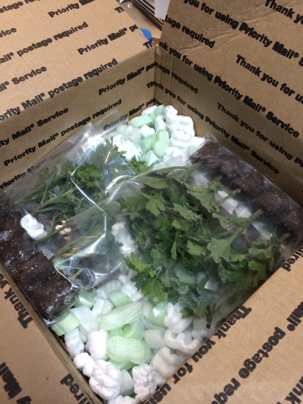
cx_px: 152
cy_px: 202
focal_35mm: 30
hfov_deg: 46.8
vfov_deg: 60.0
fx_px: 350
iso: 100
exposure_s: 1/30
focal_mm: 4.12
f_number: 2.2
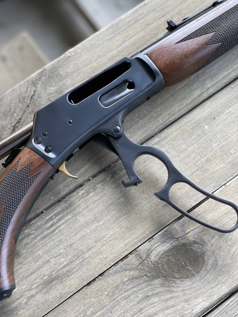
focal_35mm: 52
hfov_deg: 28.0
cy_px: 158
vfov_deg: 36.8
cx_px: 119
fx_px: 477
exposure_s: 1/122
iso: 50
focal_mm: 6
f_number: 2
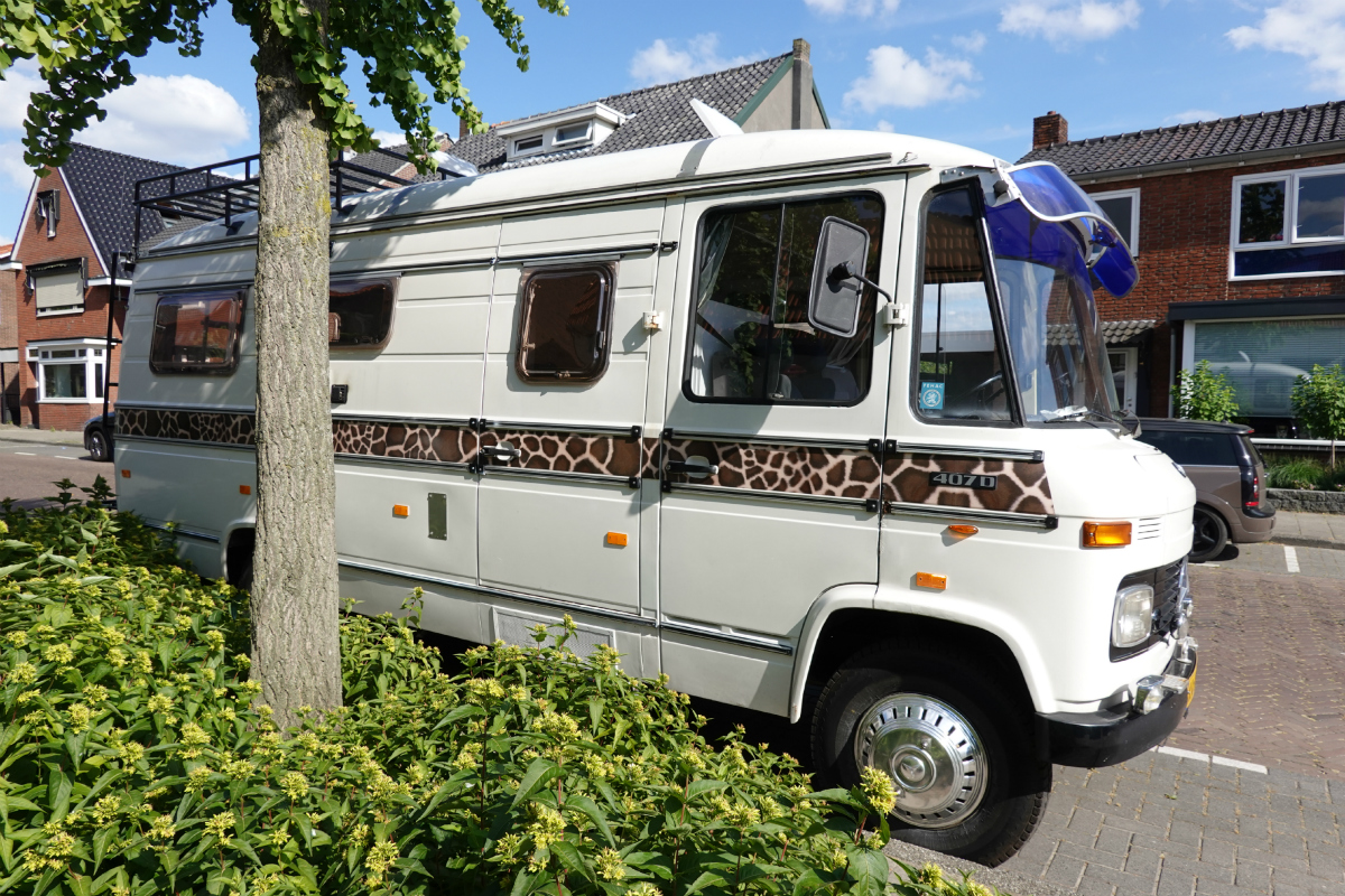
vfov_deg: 53.1
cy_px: 448
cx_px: 672
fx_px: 897
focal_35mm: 24
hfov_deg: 73.7
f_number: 4
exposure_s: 1/800
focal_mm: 9
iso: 125
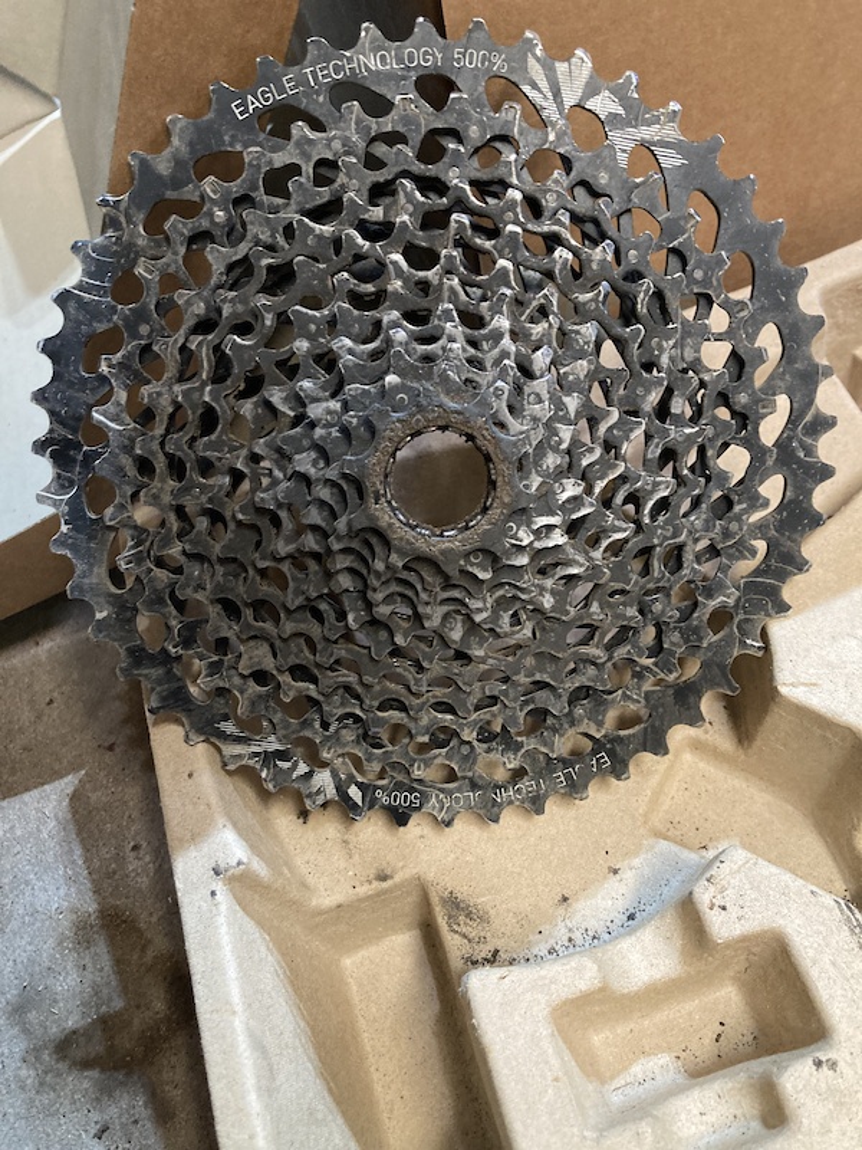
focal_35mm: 28
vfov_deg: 63.4
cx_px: 431
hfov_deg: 49.7
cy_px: 575
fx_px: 930
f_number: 1.8
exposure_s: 1/30
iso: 320
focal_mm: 3.99
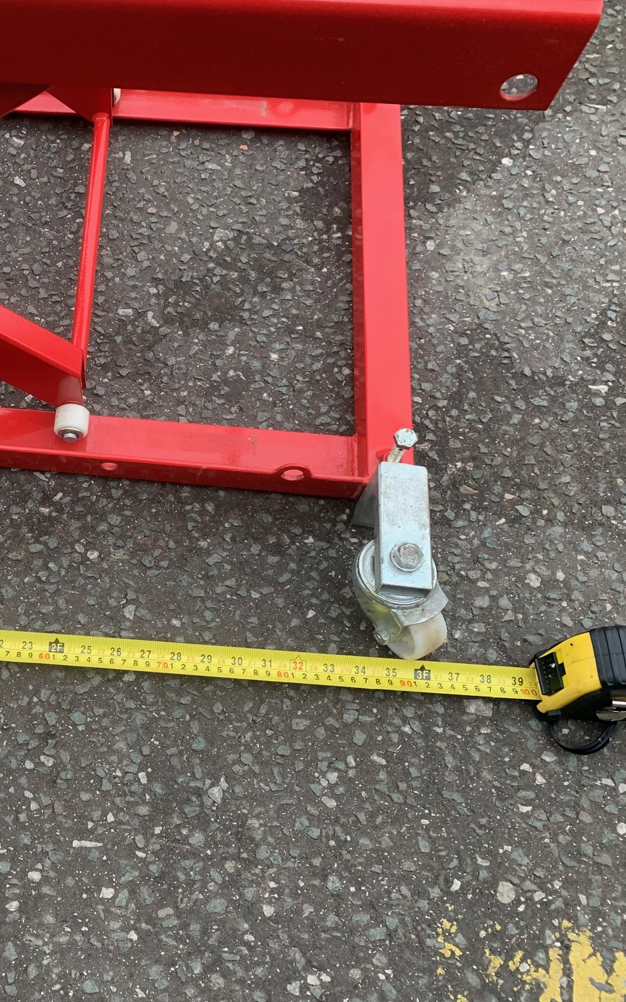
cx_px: 11
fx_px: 1010
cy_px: 501
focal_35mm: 37
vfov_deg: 52.7
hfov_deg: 32.0
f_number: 1.8
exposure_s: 1/66
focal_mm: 4.25
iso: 100
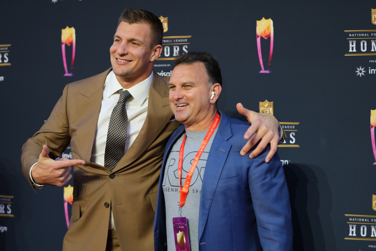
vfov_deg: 18.9
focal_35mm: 72
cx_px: 188
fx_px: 752
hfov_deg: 28.1
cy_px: 126
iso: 100
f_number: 2.8
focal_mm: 72
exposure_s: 1/250
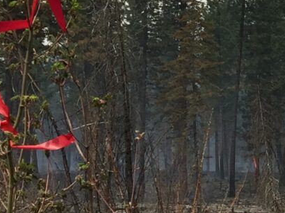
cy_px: 142
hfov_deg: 11.8
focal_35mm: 145
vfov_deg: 10.2
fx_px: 1193
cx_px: 612
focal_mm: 4.15
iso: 32
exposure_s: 1/1522
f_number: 2.2
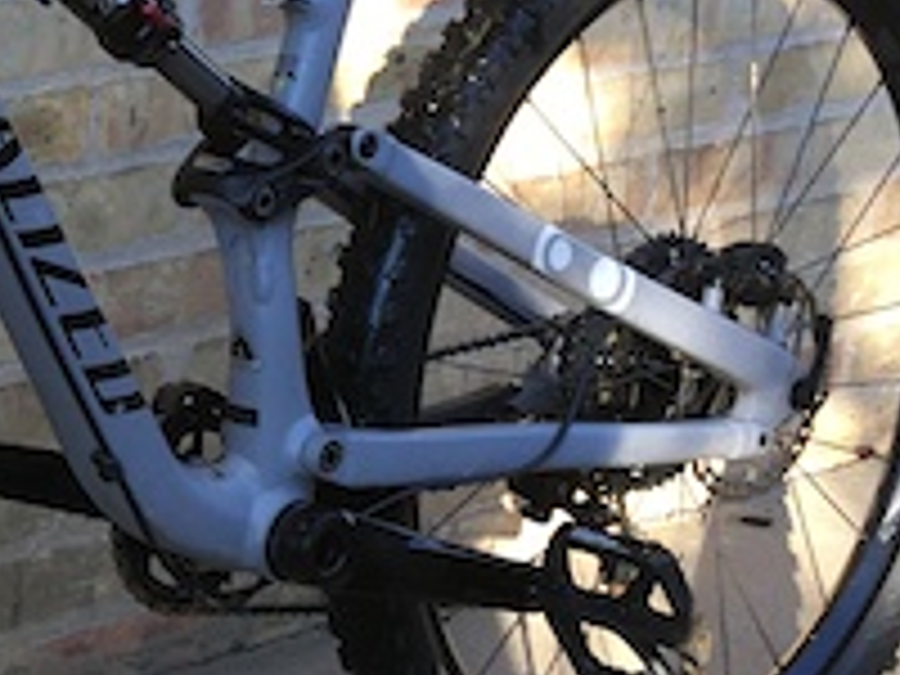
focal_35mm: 116
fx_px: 3016
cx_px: -315
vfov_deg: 12.8
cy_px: 261
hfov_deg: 16.0
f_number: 2.2
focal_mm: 4.15
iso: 25
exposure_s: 1/60
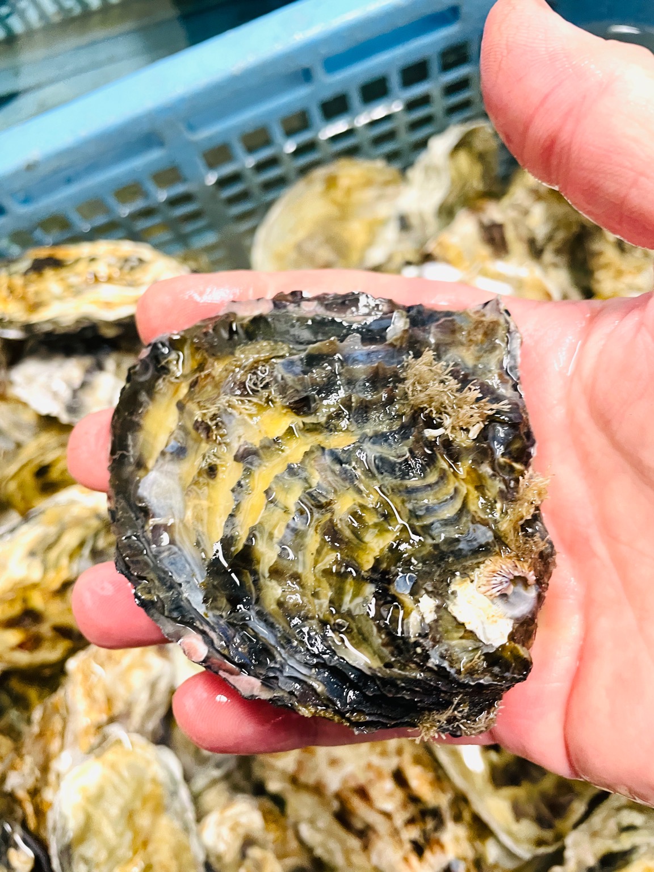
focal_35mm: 26
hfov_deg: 53.1
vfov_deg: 67.3
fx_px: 655
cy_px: 436
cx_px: 327
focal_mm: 4.2
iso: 250
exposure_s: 1/50
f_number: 1.6
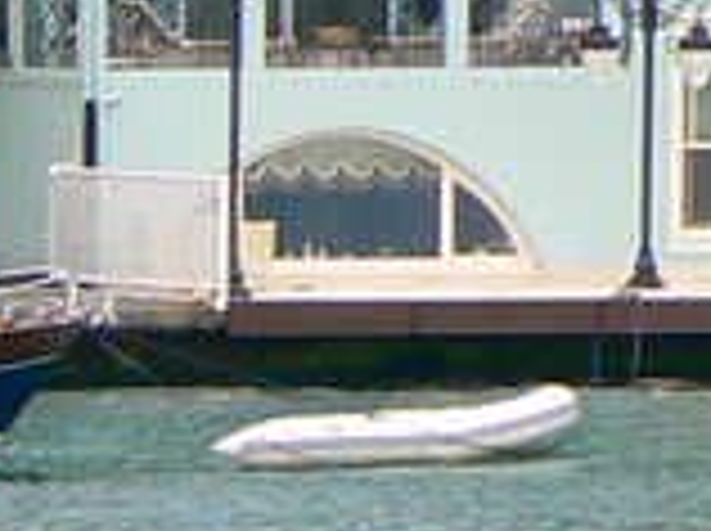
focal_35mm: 1422
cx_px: 1454
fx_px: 29163
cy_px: -486
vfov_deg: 1.0
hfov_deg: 1.4
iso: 100
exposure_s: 1/500
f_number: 5.6
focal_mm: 36.5
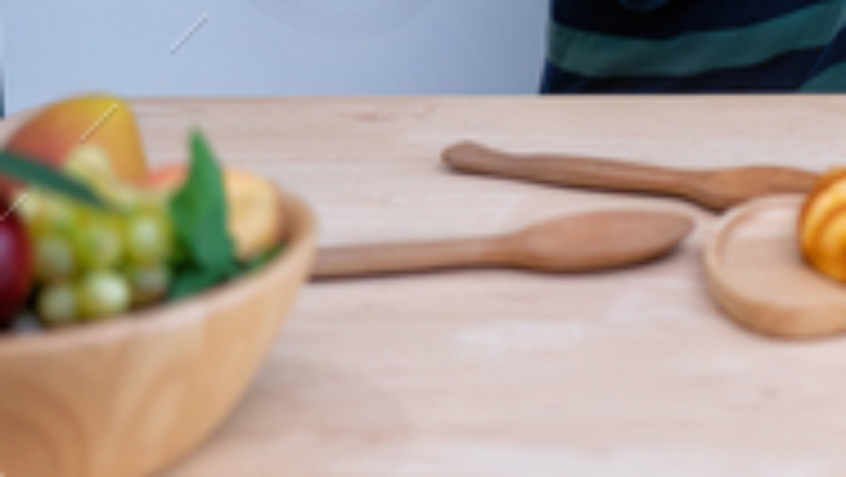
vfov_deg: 10.4
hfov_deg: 17.1
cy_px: -119
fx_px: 2581
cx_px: 1202
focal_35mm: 115
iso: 320
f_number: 1.4
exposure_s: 1/640
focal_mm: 35
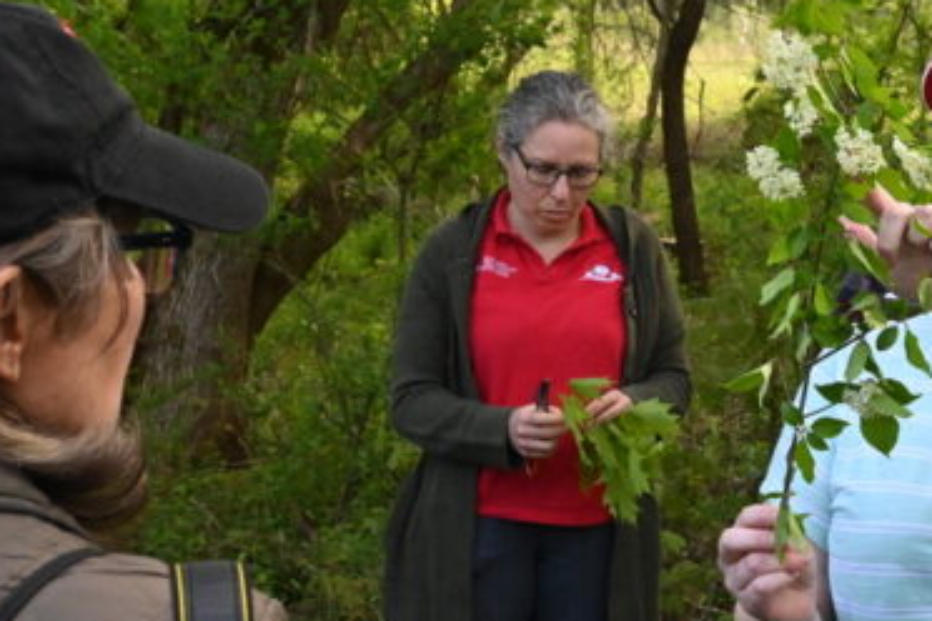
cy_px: 358
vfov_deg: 14.7
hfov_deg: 21.3
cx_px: 899
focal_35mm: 93
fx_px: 2407
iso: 3200
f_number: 9
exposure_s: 1/1000
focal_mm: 30
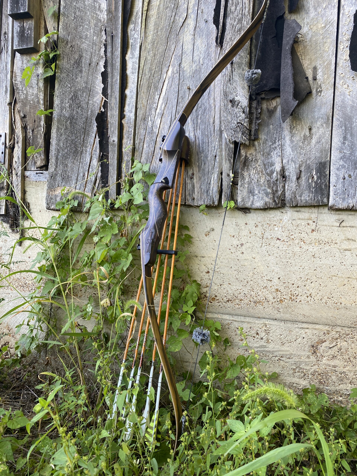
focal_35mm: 26
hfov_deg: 53.1
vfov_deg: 67.3
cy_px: 238
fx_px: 358
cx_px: 178
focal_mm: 4.25
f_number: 1.8
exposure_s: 1/121
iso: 40
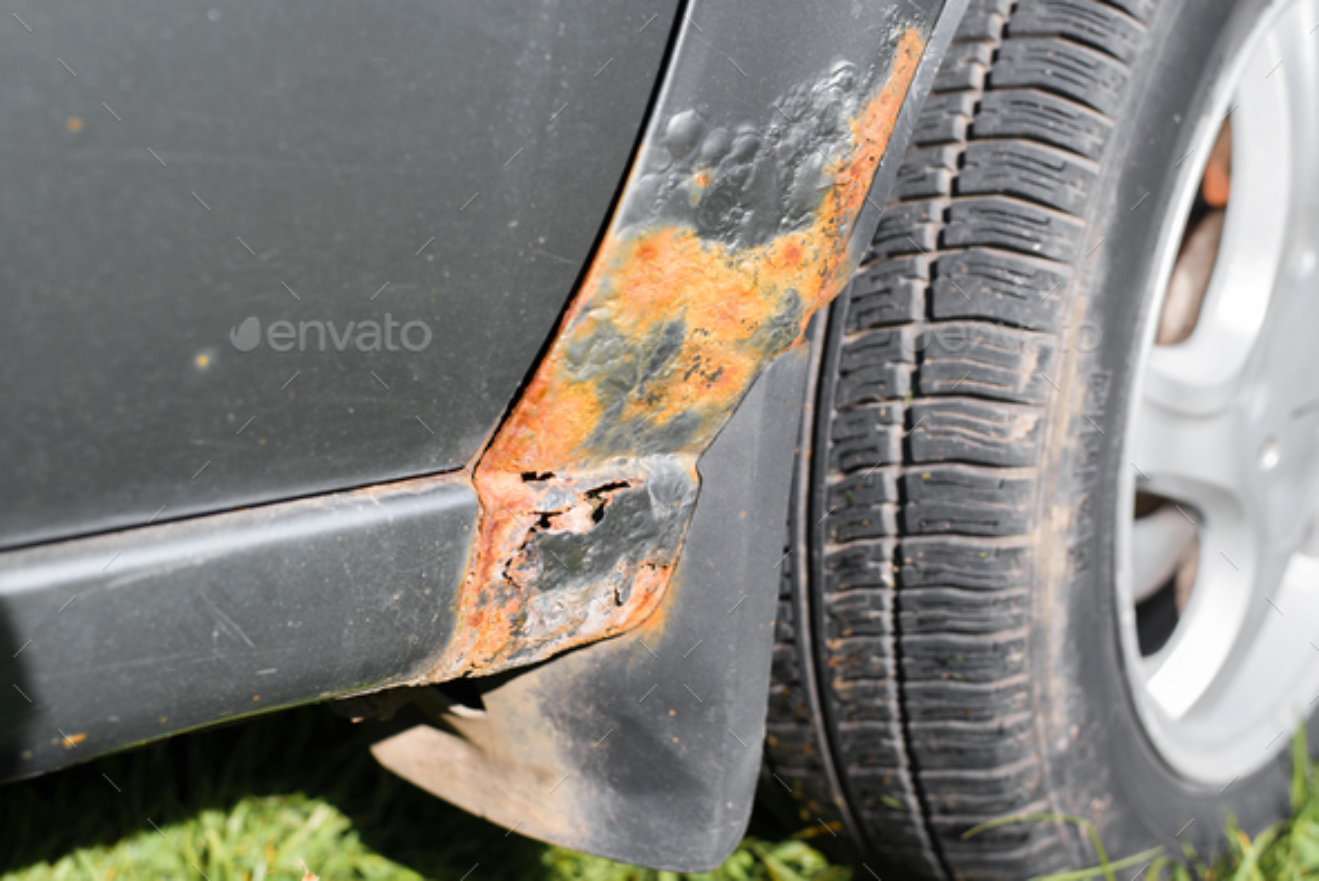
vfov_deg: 27.0
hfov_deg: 39.6
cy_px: 440
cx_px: 660
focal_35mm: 50
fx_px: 1833
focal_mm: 50
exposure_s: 1/250
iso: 100
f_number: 4
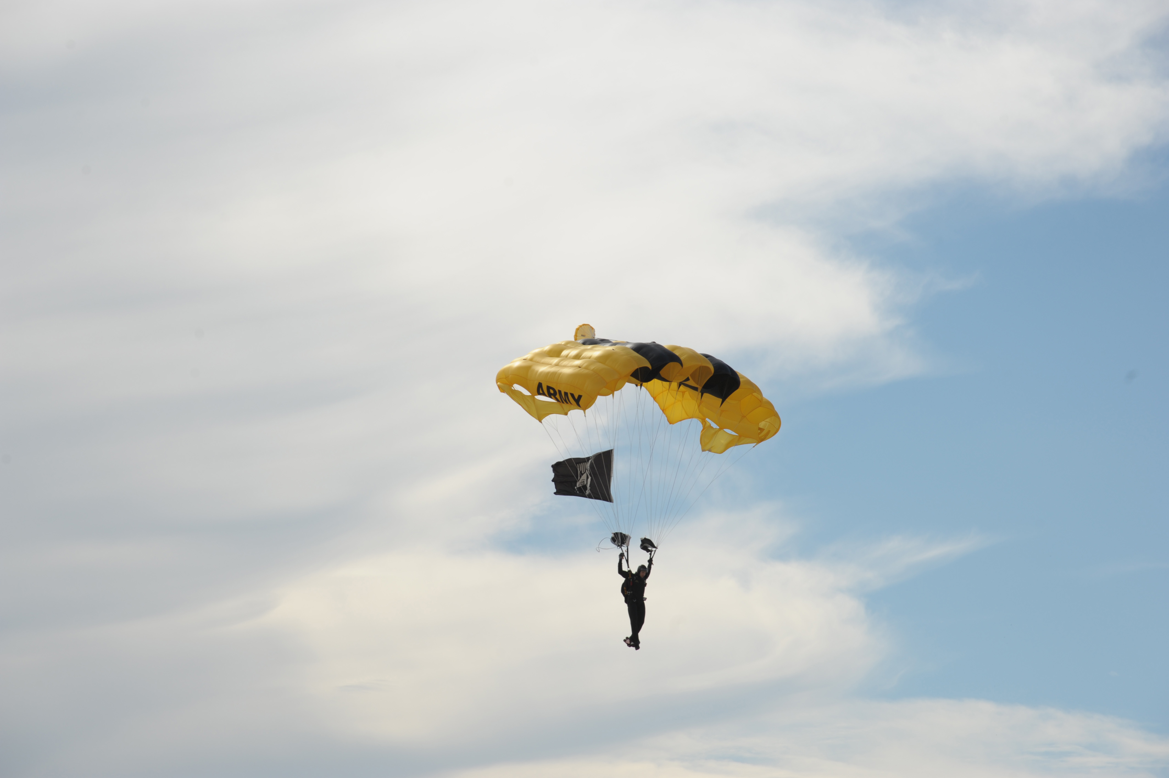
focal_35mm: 120
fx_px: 3894
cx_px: 584
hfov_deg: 17.1
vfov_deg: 11.4
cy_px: 389
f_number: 8
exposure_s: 1/500
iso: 200
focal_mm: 120
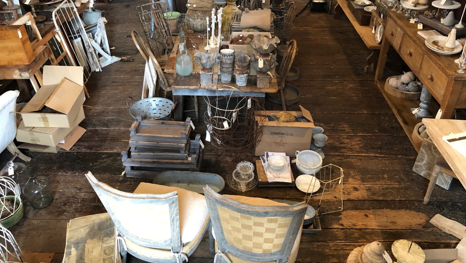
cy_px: 104
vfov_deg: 37.6
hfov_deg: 62.6
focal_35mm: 31
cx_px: 233
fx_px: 383
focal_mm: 3.99
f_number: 1.8
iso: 100
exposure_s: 1/12
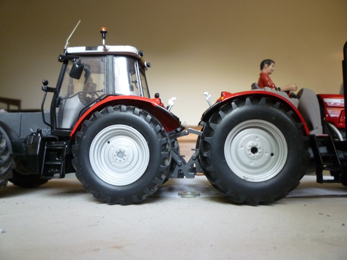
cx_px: 174
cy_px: 130
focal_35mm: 29
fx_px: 291
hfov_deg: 61.7
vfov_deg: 48.2
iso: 400
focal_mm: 5.2
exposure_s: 1/15
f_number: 3.3
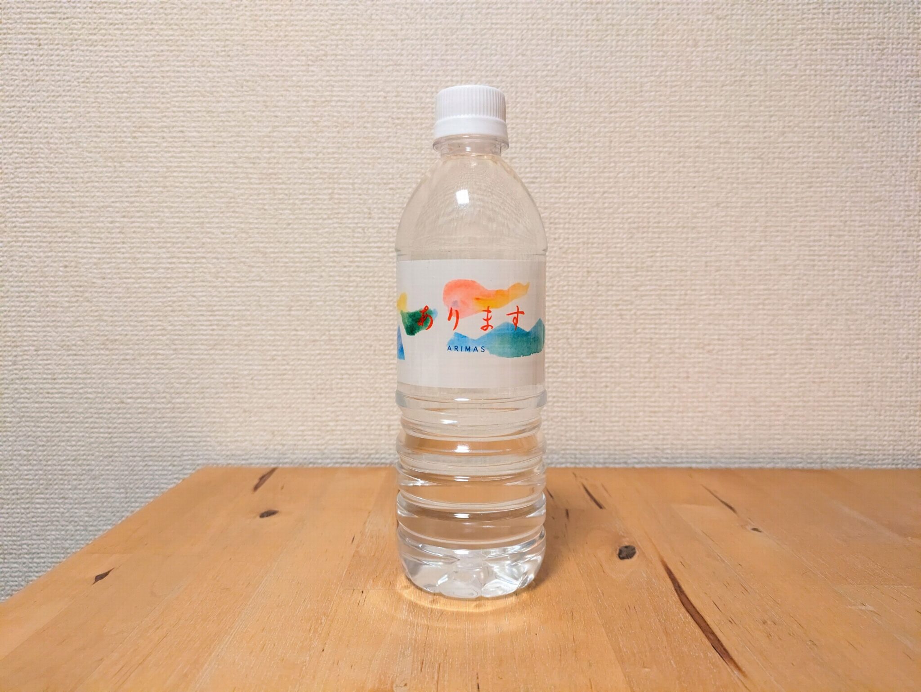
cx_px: 460
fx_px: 665
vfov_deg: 54.9
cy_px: 346
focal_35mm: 25
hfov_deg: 69.4
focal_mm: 5.43
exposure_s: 1/50
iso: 1573
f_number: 1.89
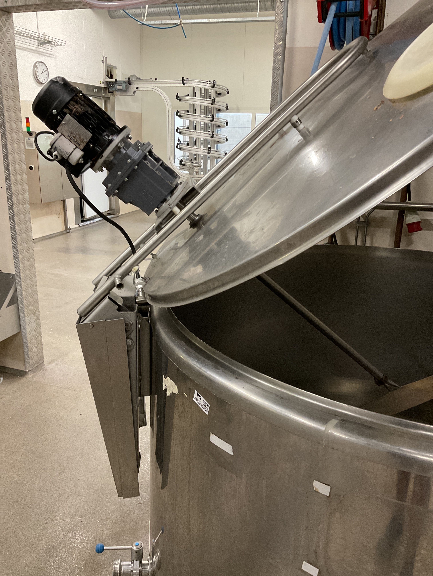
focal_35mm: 29
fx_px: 484
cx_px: 216
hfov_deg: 48.2
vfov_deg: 61.7
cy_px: 288
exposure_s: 1/50
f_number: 1.8
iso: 125
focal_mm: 3
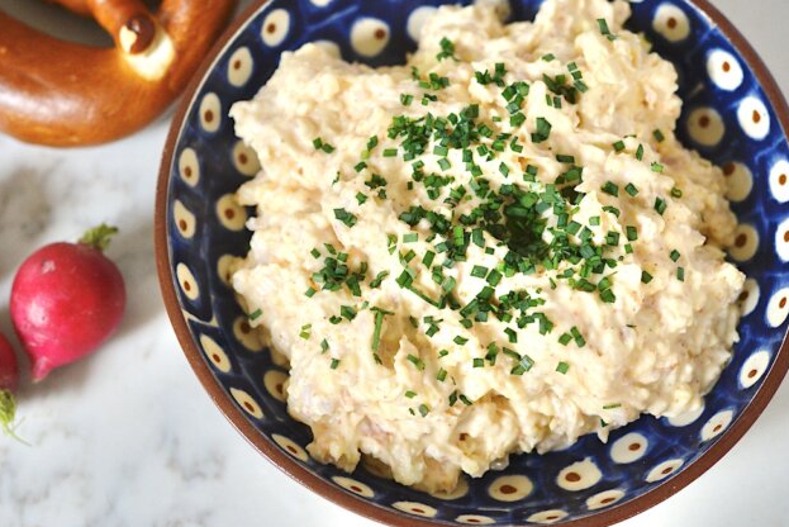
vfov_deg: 18.4
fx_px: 1623
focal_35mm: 74
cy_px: 213
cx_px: 346
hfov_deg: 27.3
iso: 2500
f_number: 5
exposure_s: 1/250
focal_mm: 60
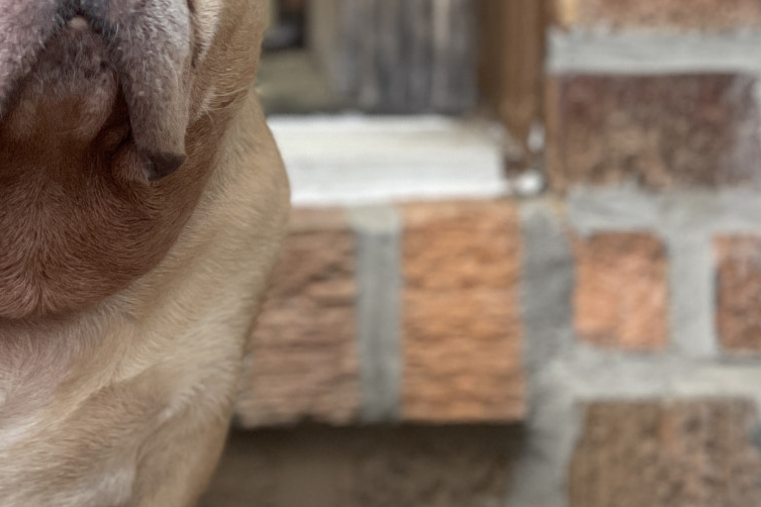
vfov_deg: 7.6
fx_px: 3826
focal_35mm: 181
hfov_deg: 11.2
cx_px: -52
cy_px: 266
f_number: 2.2
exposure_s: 1/121
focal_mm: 7.5
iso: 100
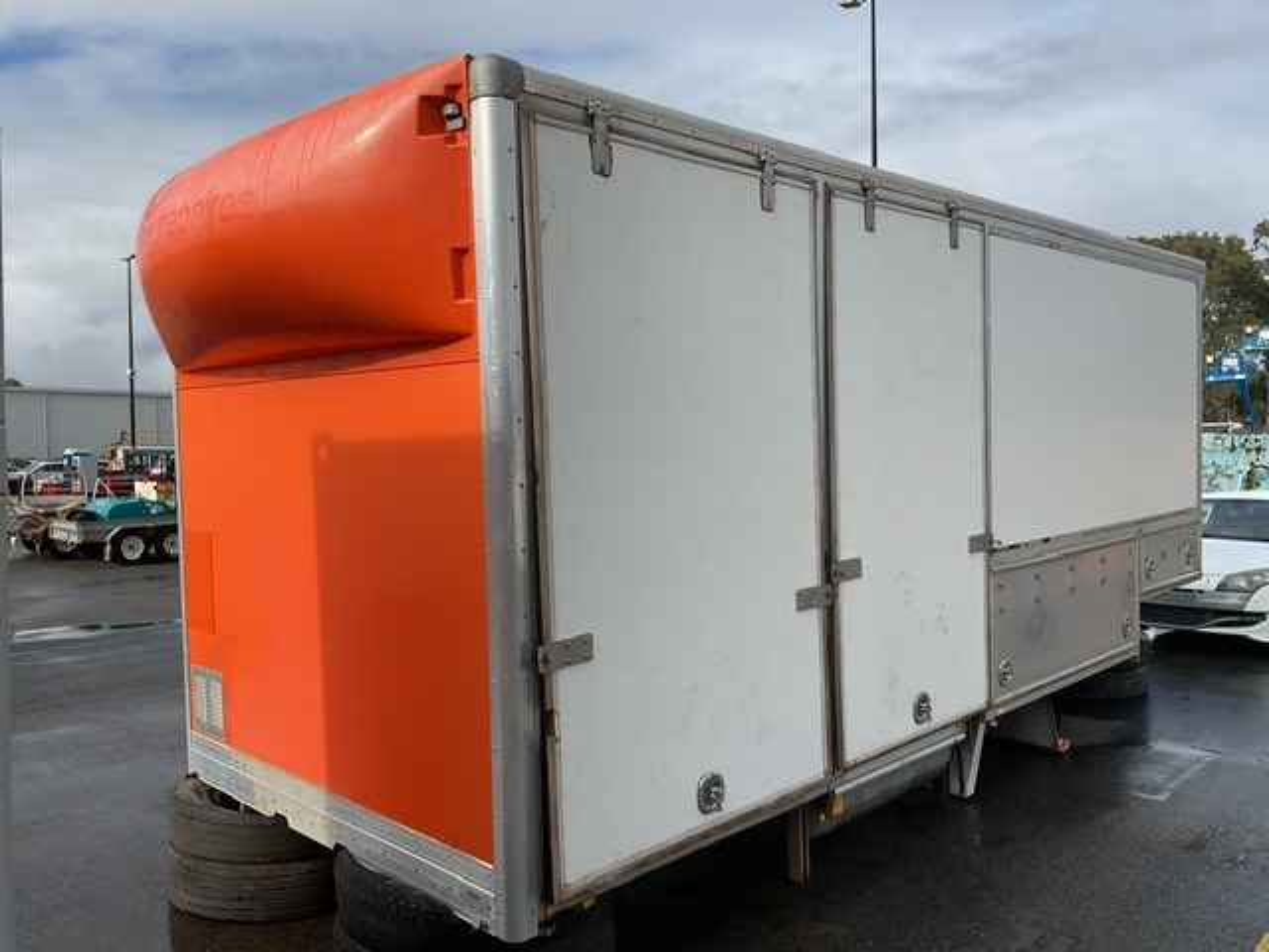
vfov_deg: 48.2
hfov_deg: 61.7
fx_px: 1063
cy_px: 476
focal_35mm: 29
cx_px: 634
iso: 16
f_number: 1.8
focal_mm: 3
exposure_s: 1/1786
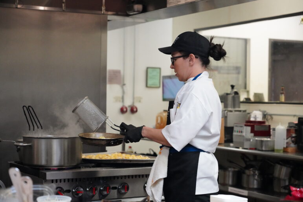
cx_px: 152
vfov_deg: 19.5
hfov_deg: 28.8
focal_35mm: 70
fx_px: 589
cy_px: 101
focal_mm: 70
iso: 10000
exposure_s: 1/640
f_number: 4
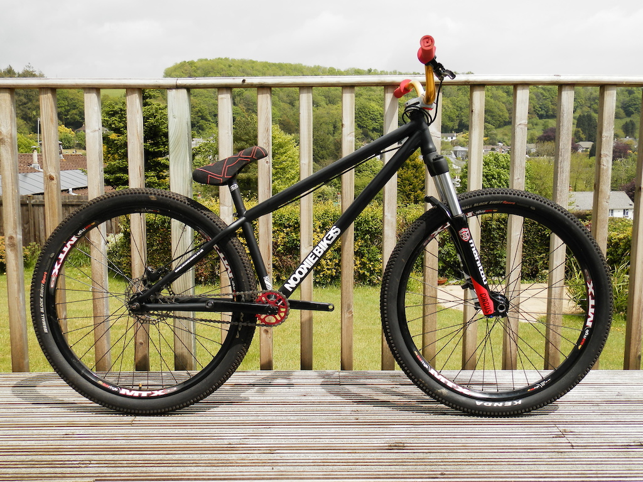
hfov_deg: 54.0
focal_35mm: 34
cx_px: 322
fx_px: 632
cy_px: 241
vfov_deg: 41.8
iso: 80
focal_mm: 6.1
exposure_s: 1/100
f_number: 9.4
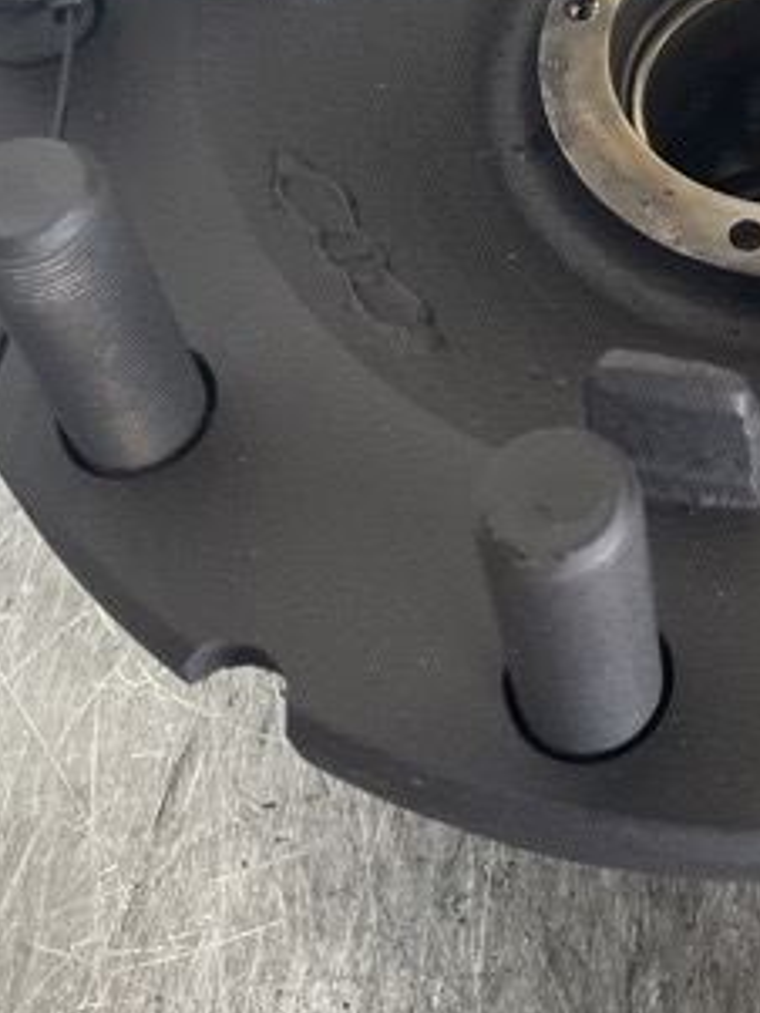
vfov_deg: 27.2
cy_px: 111
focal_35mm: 69
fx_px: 2018
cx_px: 780
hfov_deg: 20.6
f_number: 1.6
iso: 125
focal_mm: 4.2
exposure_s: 1/60
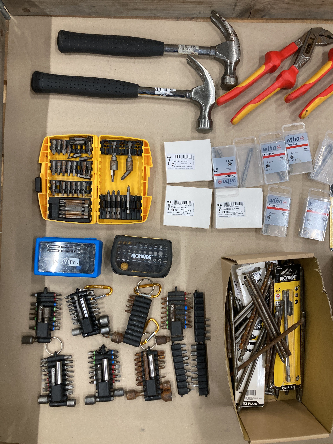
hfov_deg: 49.7
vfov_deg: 63.4
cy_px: 222
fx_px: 359
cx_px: 166
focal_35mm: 28
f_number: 1.8
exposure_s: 1/79
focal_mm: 3.99
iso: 80
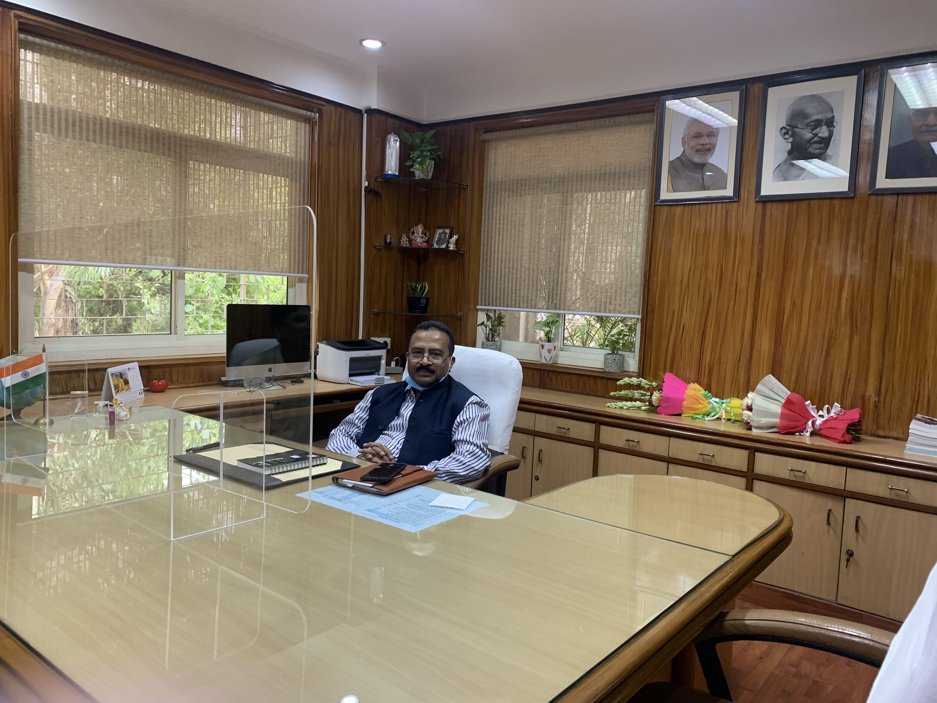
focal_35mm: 26
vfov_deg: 53.1
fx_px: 704
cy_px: 352
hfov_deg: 67.3
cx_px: 468
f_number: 1.8
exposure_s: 1/50
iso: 160
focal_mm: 4.25
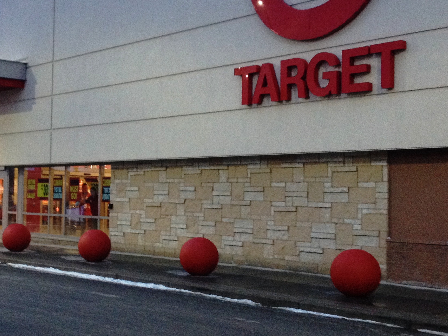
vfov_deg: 21.3
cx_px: 124
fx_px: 893
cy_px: 163
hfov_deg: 27.8
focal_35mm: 69
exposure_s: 1/20
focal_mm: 4.28
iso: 250
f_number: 2.4
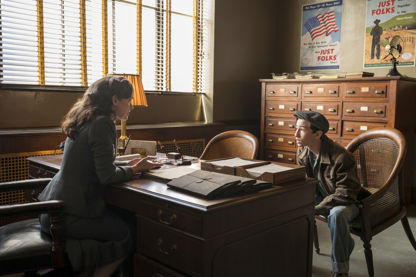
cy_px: 138
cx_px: 208
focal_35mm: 34
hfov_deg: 55.8
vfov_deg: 38.9
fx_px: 393
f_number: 4
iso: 800
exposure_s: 1/80
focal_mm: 34
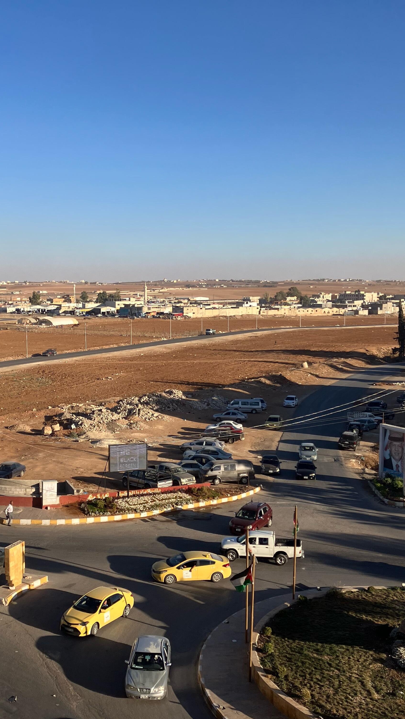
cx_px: 118
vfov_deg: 49.4
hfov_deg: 28.7
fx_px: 783
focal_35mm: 41
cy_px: 362
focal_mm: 4
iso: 32
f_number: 1.8
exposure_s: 1/1799
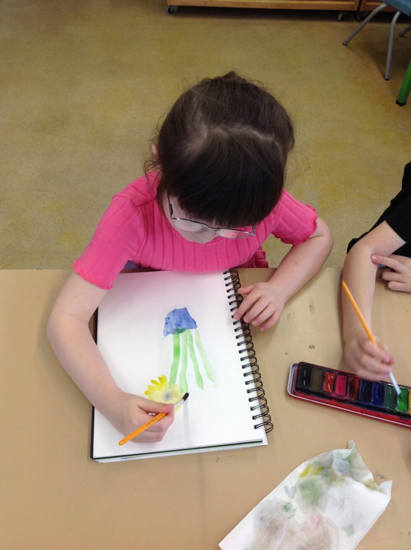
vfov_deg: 52.7
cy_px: 275
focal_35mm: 35
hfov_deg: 40.6
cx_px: 206
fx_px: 556
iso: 50
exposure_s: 1/30
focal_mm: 4.28
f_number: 2.4
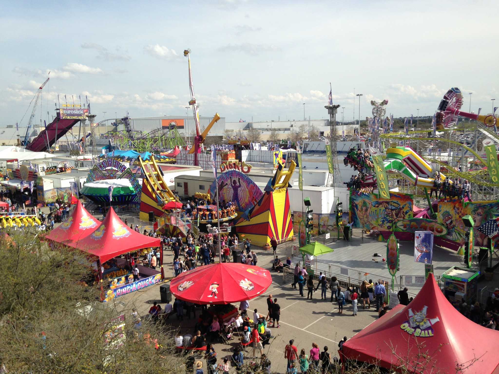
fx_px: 476
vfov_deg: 42.9
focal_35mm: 33
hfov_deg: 55.4
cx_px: 250
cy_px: 187
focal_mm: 4.12
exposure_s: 1/1595
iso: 50
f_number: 2.4
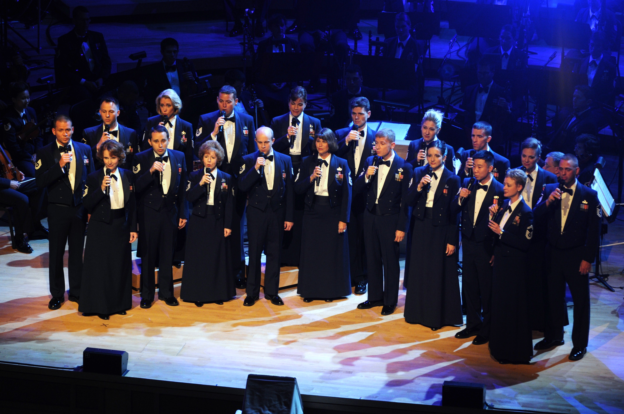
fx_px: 3636
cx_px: 312
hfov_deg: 9.8
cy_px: 207
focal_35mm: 210
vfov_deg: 6.5
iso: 500
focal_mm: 140
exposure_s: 1/125
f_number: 3.5
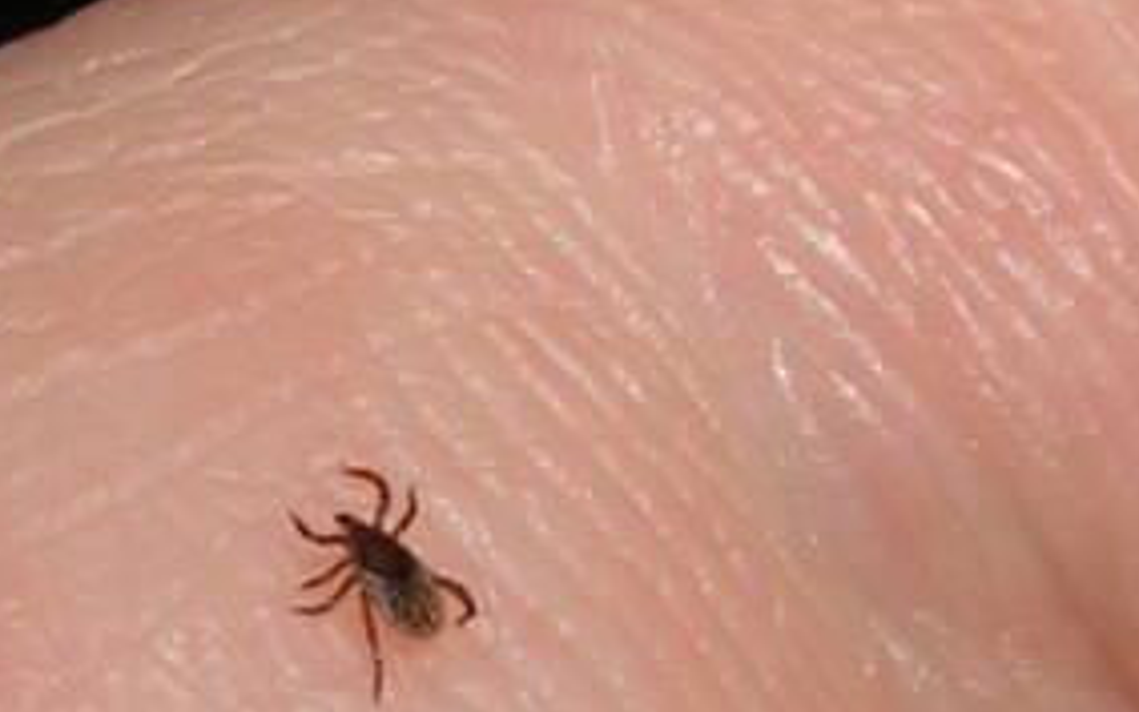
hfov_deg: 12.6
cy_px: 1070
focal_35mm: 166
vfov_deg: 7.8
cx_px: 495
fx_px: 5154
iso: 50
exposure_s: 1/60.1
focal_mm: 5.8
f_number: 5.6
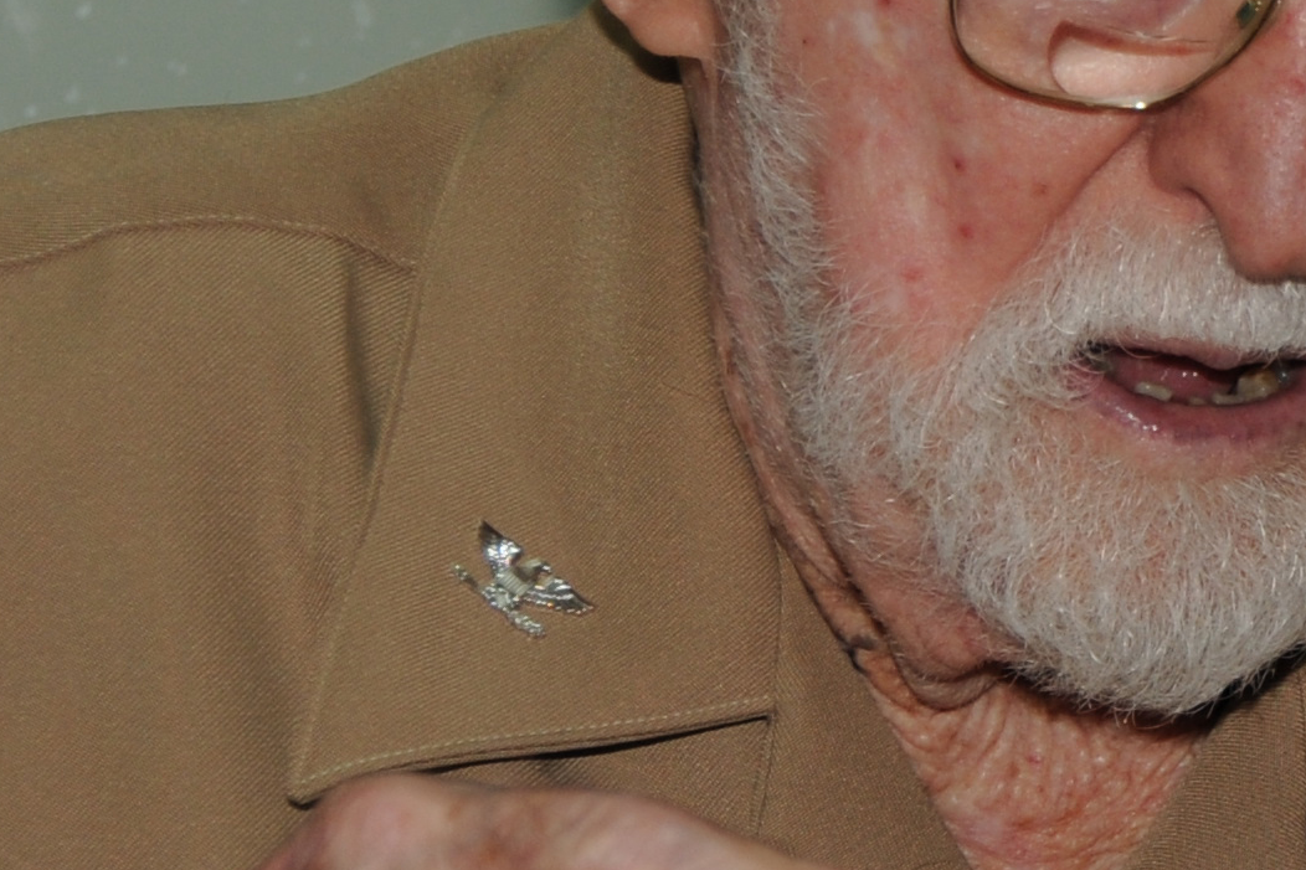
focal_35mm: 336
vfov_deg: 4.1
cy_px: 282
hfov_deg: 6.0
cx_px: 2387
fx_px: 12188
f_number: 5.6
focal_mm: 55
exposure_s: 1/100
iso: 200
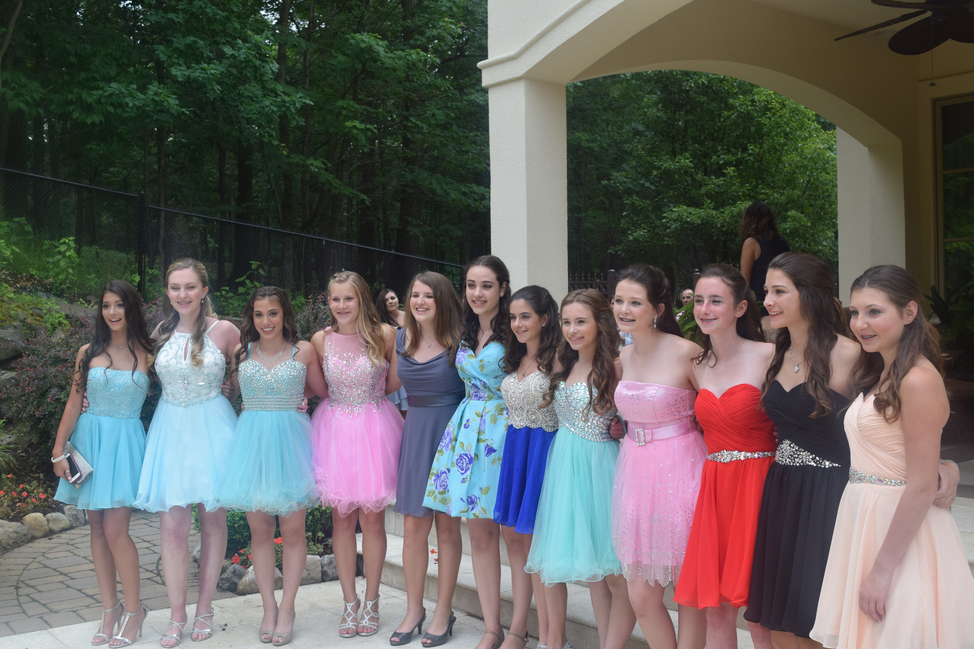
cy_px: 324
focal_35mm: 39
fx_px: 1055
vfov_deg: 34.2
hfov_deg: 49.6
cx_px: 487
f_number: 8
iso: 400
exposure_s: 1/250
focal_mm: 26
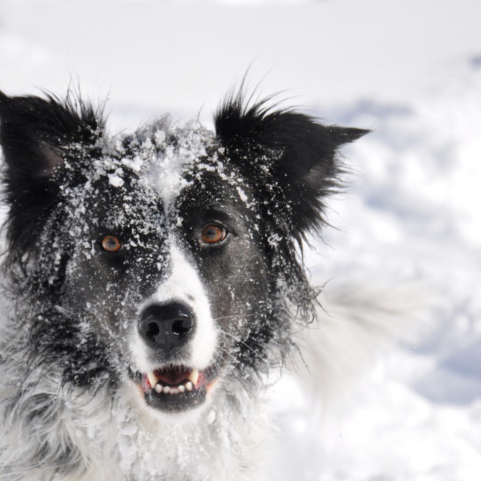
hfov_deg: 8.6
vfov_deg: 8.6
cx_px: 244
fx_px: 3186
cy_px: 242
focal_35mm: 203
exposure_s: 1/2000
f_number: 7.1
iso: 400
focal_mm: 105
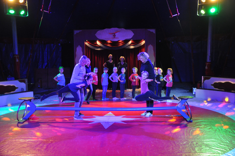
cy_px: 78
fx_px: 244
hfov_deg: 51.3
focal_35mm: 38
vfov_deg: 35.4
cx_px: 118
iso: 1600
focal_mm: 25
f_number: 4
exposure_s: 1/60
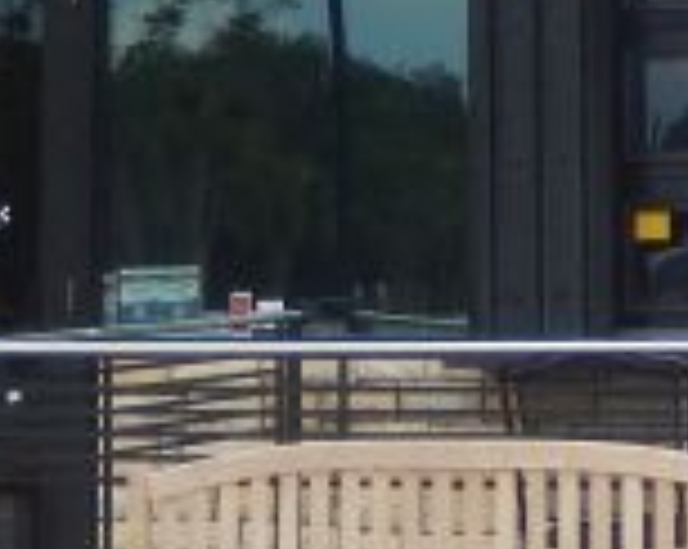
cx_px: 589
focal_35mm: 235
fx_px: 4779
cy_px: -423
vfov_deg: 6.4
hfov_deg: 8.2
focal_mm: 6.5
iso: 125
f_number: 4
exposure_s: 1/800
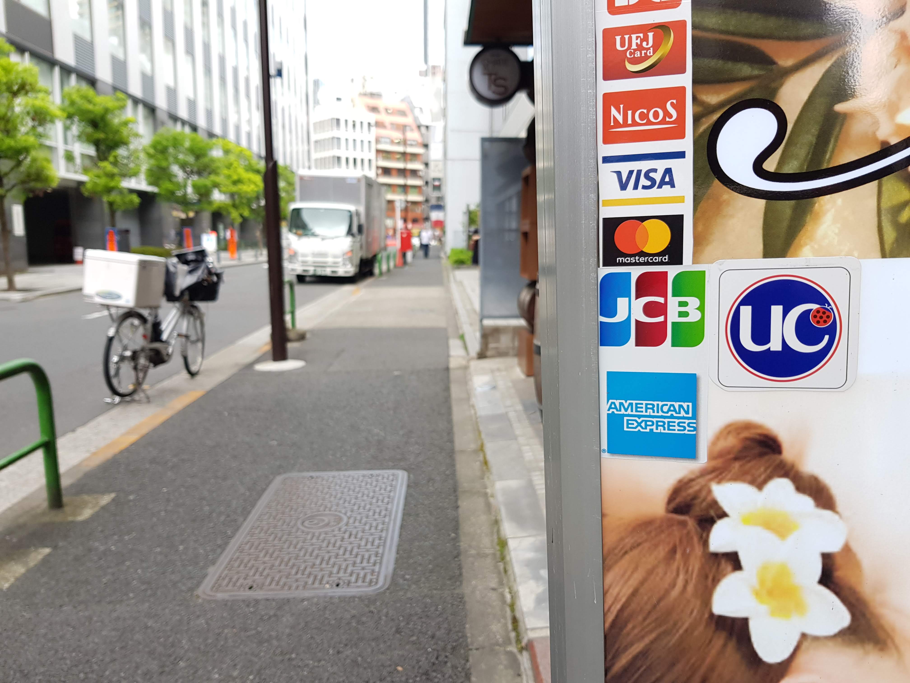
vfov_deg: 53.1
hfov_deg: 67.3
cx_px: 455
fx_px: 683
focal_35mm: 26
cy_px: 342
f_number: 1.7
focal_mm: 4.2
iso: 80
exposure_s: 1/100
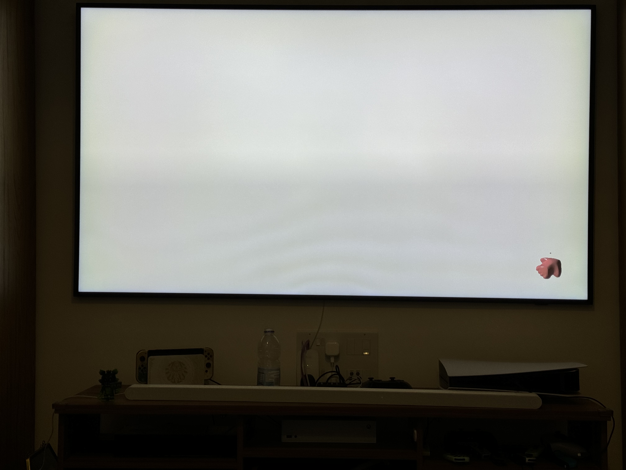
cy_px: 235
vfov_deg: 30.3
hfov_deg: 39.7
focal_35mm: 48
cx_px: 313
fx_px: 868
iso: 64
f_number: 1.78
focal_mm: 6.86
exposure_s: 1/281
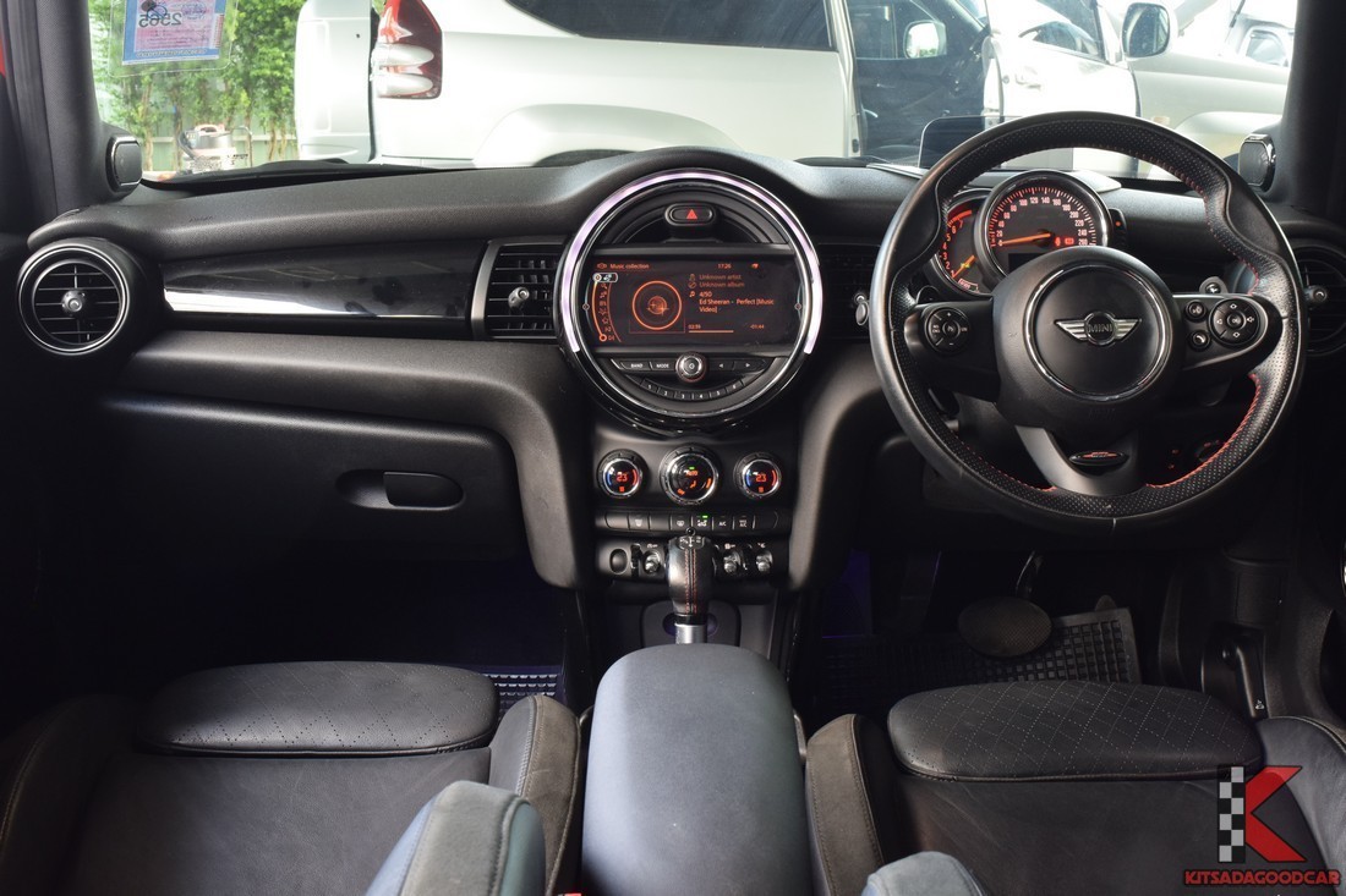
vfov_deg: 33.0
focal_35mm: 40
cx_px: 673
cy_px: 448
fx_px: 1514
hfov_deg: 47.9
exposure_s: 1/6
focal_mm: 27
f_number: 13
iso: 1000
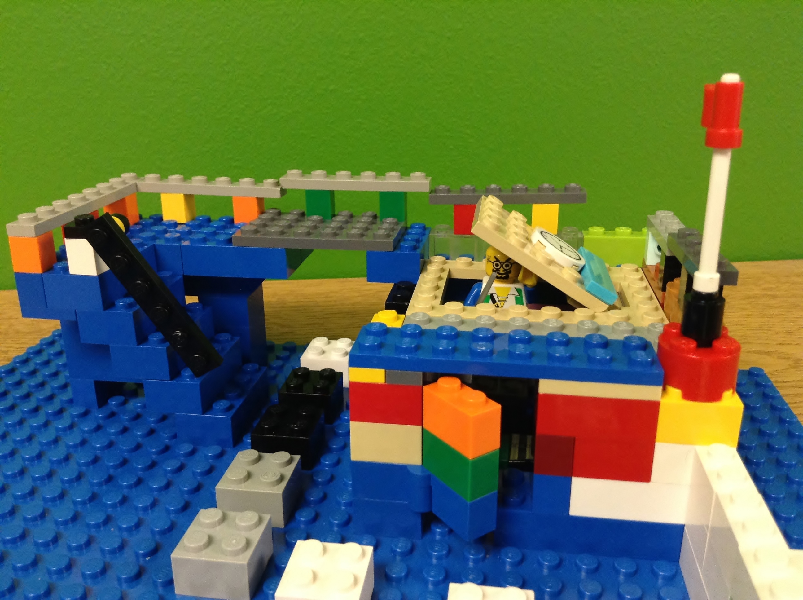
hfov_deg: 55.4
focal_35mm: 33
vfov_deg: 42.8
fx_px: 764
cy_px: 300
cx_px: 402
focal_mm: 3.3
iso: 125
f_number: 2.4
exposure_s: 1/24
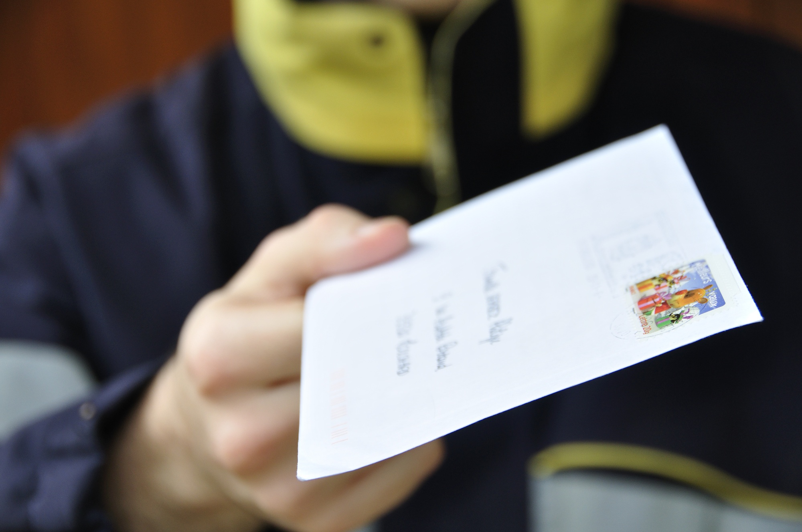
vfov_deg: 12.1
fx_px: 2503
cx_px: 401
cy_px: 266
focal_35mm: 112
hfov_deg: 18.2
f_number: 5.6
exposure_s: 1/500
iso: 200
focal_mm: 75
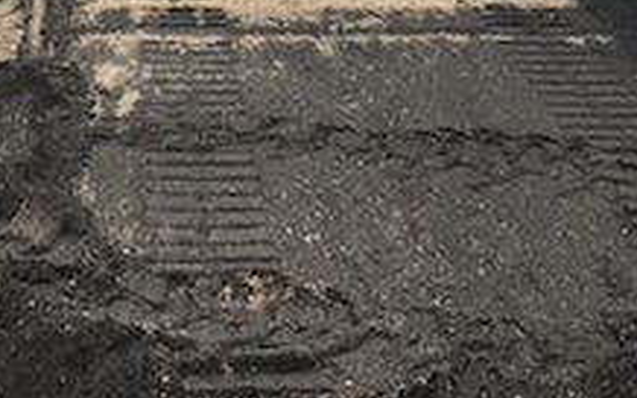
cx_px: 184
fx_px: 2447
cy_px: -345
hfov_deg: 14.8
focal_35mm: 141
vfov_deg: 8.9
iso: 25
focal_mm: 4.15
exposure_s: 1/120
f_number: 2.2
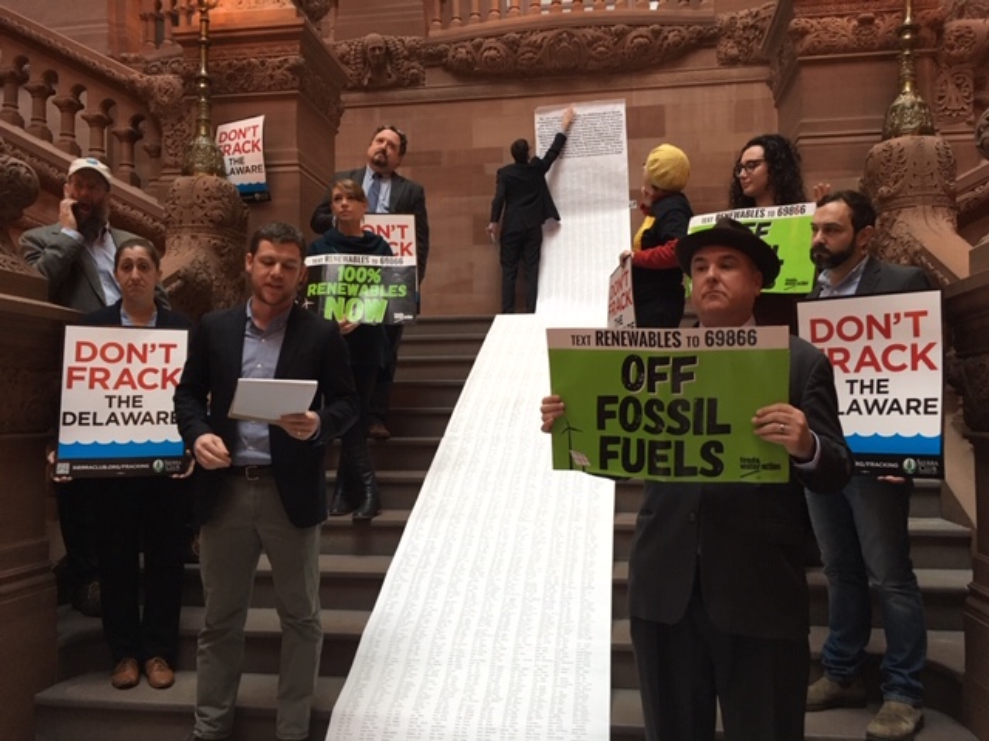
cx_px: 494
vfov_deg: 48.2
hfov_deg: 61.7
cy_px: 370
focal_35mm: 29
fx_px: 829
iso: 125
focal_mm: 4.15
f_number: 2.2
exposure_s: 1/30
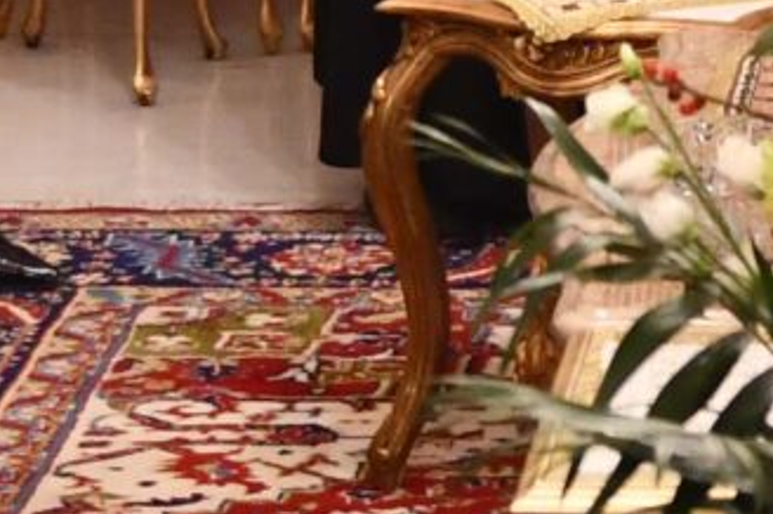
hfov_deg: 5.5
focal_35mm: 375
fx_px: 8044
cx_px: 1150
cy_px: -444
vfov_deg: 3.6
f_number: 2.8
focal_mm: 32
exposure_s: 1/125
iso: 1800
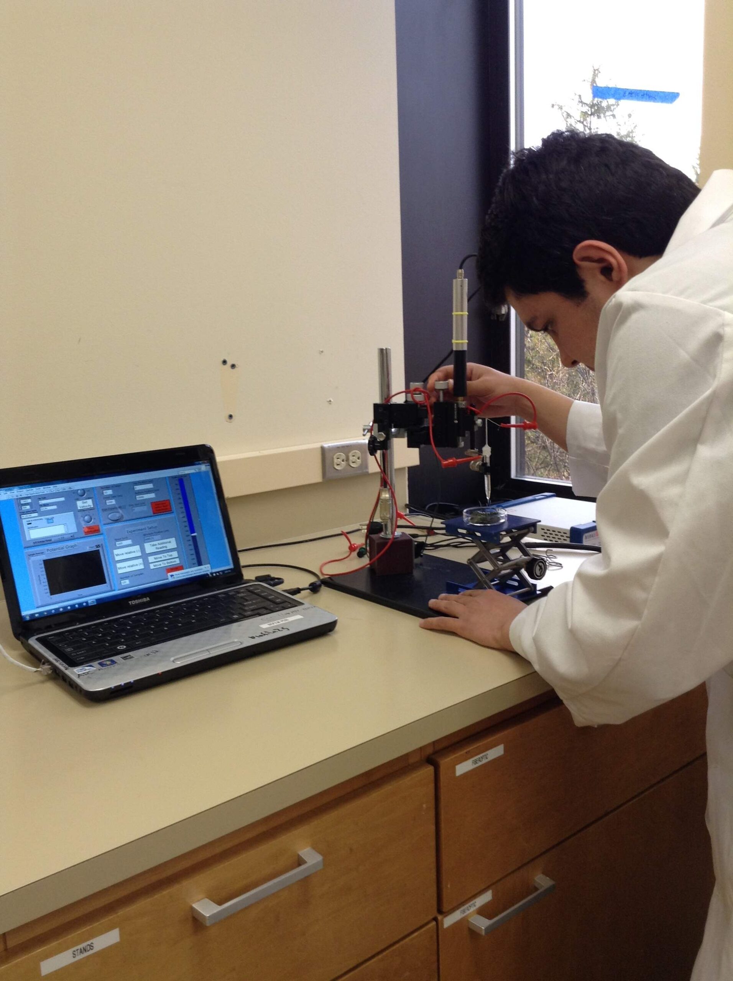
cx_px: 366
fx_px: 934
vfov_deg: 55.4
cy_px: 490
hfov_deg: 42.8
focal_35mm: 33
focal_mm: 3.3
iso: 50
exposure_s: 1/24
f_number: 2.4
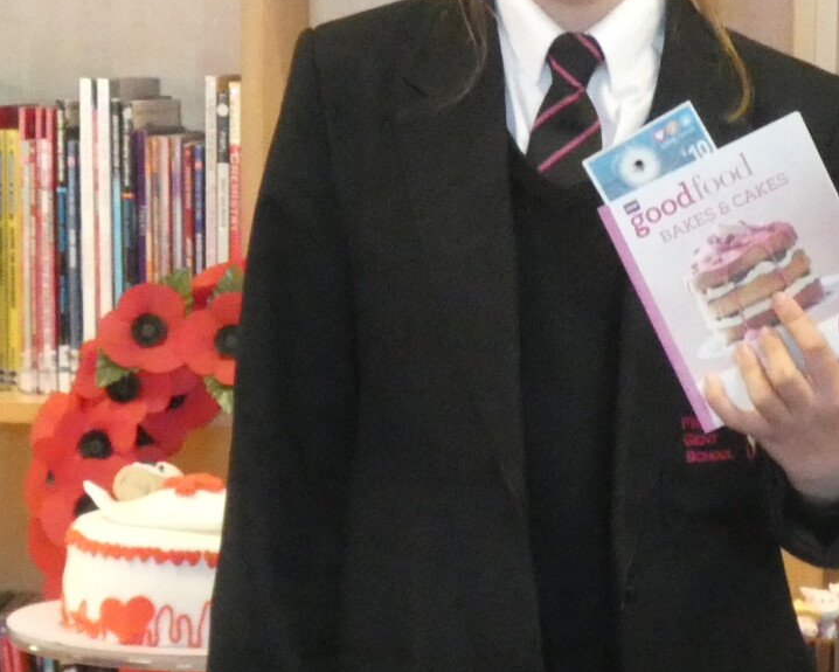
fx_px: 3726
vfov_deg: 10.3
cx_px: 560
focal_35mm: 150
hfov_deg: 12.8
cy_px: 521
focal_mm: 8.2
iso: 1600
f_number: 3.8
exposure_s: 1/80
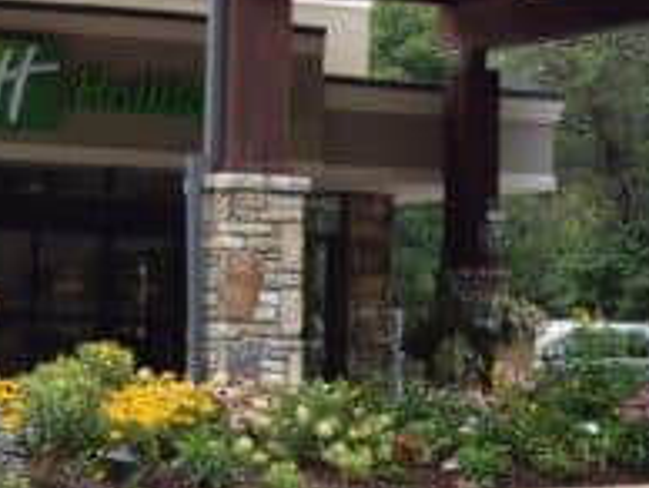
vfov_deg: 8.3
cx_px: 351
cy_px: -47
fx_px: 3321
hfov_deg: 11.2
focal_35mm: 177
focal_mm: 31
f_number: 7.1
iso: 100
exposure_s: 1/200
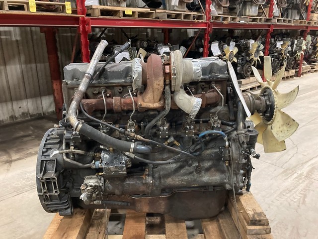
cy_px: 120
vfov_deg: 49.7
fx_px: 257
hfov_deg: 63.4
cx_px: 159
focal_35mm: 28
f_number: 1.8
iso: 640
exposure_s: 1/30
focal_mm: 3.99
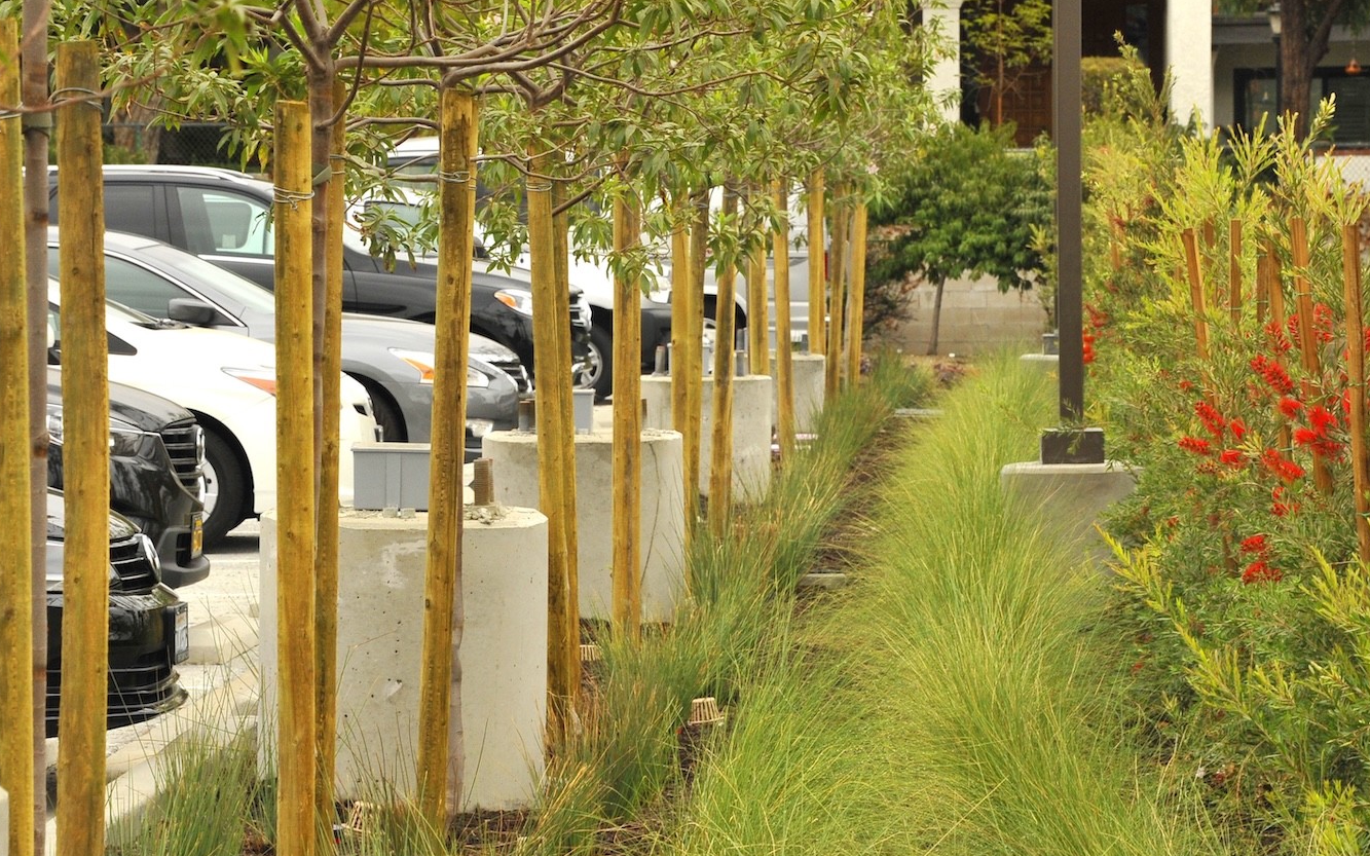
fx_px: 7131
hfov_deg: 11.0
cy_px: 300
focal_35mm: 191
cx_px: 667
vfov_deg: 6.9
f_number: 10
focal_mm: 125
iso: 1250
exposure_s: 1/400
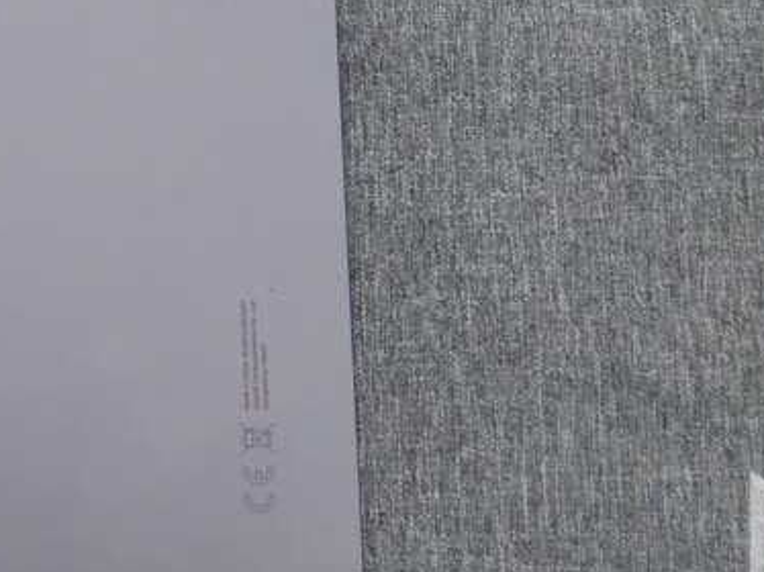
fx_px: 2779
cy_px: -74
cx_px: -90
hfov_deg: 15.2
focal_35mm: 126
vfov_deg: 11.6
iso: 100
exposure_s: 1/400
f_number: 3.9
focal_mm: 7.8
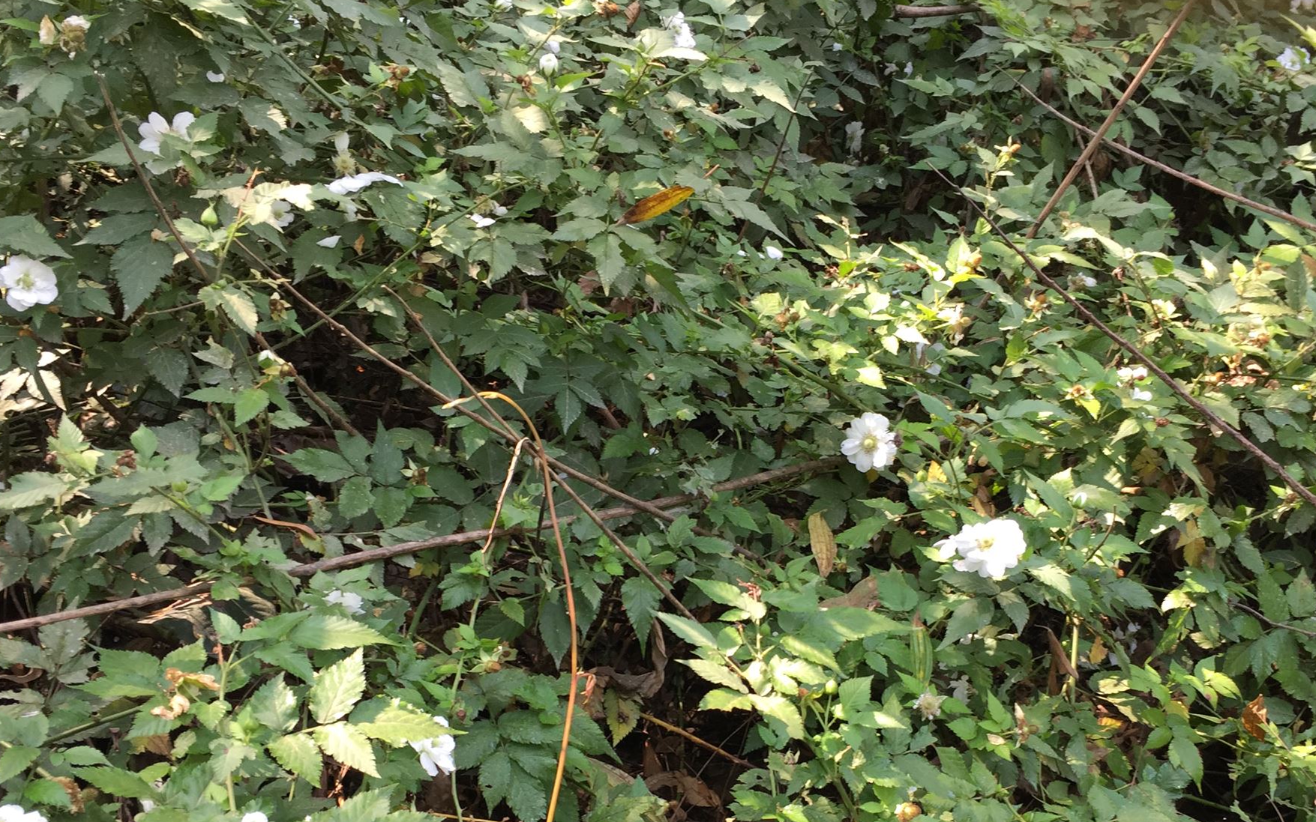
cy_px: 635
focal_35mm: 40
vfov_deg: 31.3
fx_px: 1435
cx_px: 717
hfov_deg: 49.2
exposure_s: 1/120
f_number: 2.2
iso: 40
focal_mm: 4.15
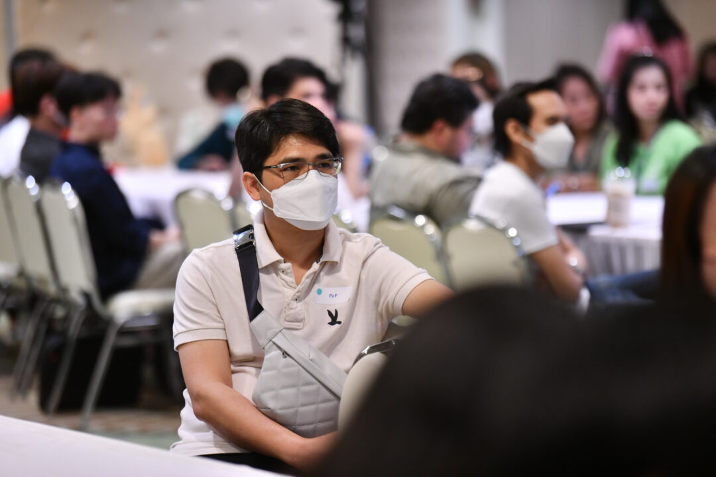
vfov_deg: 8.1
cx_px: 358
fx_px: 3381
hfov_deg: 12.1
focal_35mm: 170
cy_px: 238
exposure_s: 1/125
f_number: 2.8
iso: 1600
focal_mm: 170
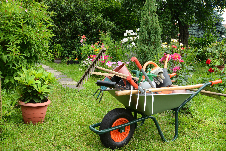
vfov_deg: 35.1
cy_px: 76
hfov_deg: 50.7
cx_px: 113
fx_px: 239
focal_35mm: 38
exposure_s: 1/8
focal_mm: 38
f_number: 16
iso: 100
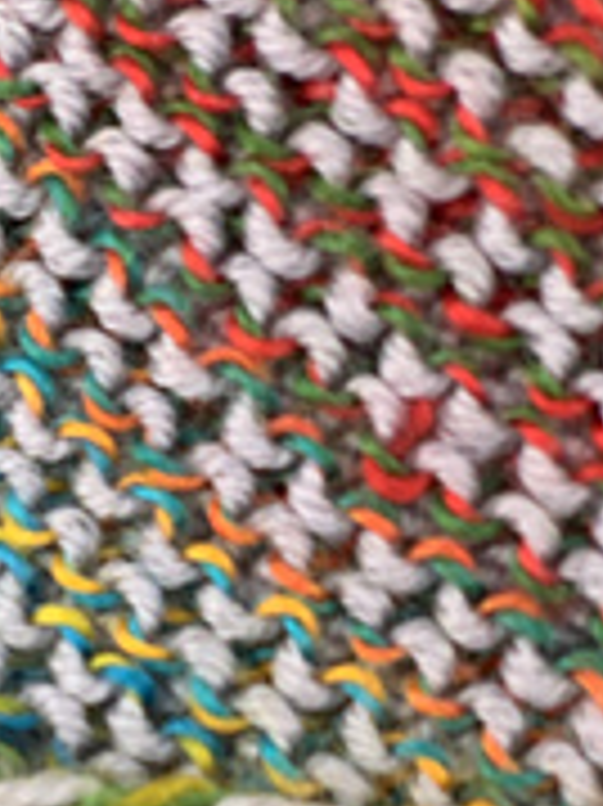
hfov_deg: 10.0
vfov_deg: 13.2
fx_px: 3372
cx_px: -187
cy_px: 986
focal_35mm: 145
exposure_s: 1/100
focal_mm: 6
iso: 80
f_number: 2.4
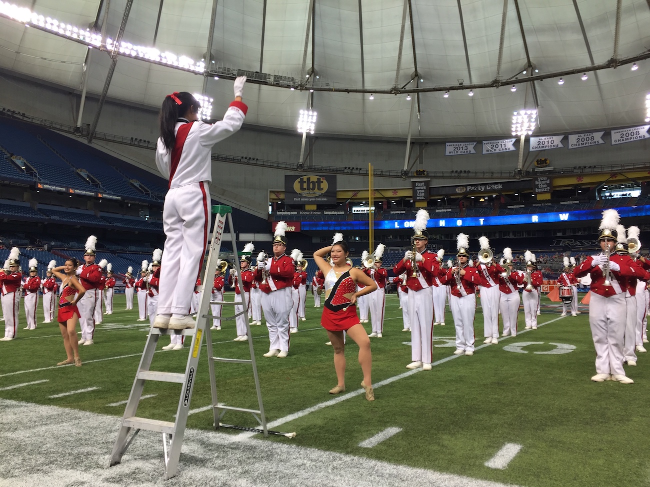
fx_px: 545
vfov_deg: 48.2
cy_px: 244
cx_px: 325
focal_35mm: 29
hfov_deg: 61.7
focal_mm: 4.15
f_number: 2.2
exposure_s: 1/120
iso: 40
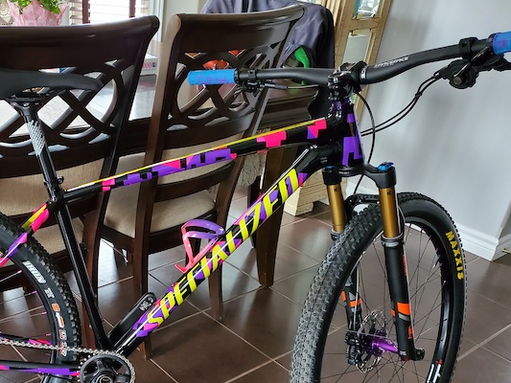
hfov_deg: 46.2
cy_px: 279
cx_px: 129
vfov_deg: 36.1
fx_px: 576
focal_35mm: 39
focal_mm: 4.3
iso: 400
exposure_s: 1/39
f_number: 1.5
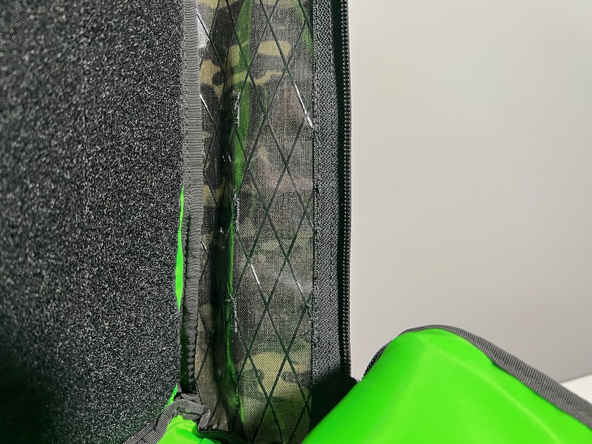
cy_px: 222
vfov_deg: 53.1
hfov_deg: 67.3
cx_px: 296
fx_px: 445
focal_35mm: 26
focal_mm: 5.7
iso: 100
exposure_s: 1/60
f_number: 1.5
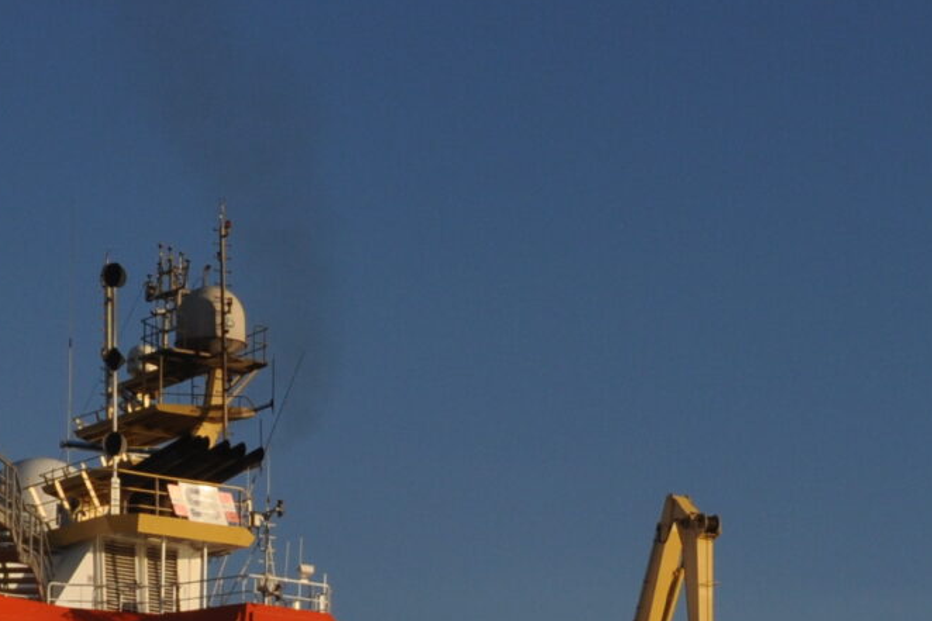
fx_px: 3751
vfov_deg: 9.3
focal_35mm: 145
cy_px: 818
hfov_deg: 14.2
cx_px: 565
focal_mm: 25
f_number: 11
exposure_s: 1/500
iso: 200
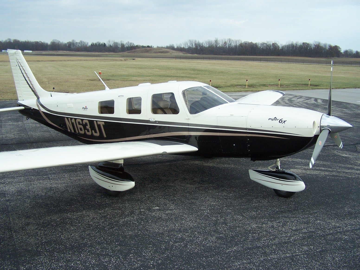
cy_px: 135
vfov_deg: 37.7
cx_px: 180
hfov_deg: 49.0
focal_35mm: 38
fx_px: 395
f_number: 2.8
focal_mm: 6.3
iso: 80
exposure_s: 1/750
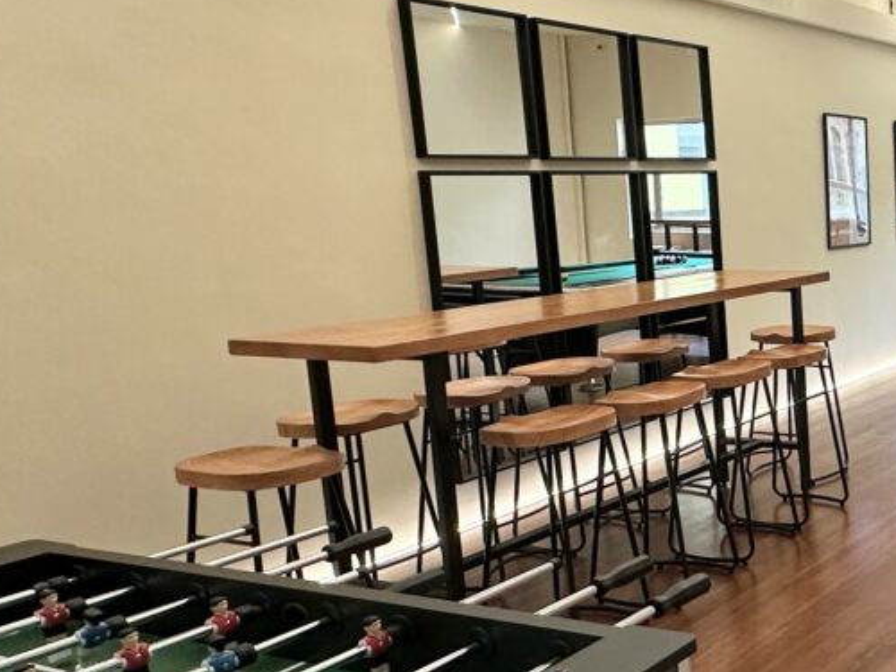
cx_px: 1005
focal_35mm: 43
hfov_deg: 36.5
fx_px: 1113
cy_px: 375
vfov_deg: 33.6
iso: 200
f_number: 2.2
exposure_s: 1/99
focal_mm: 2.22
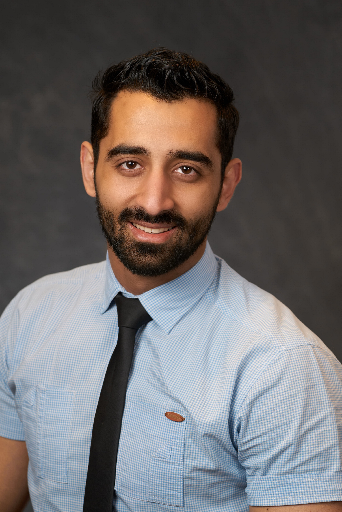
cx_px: 171
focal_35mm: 141
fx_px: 2009
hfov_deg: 9.7
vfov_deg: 14.6
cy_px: 256
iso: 400
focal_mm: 141
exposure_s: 1/250
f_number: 6.3
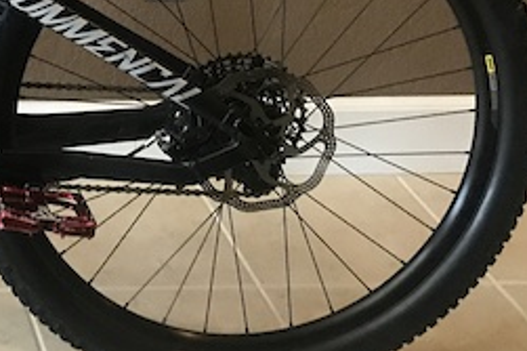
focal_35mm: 93
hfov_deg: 19.6
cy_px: -46
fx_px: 1360
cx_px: -216
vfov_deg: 14.3
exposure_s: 1/15
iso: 100
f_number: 1.8
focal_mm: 3.99
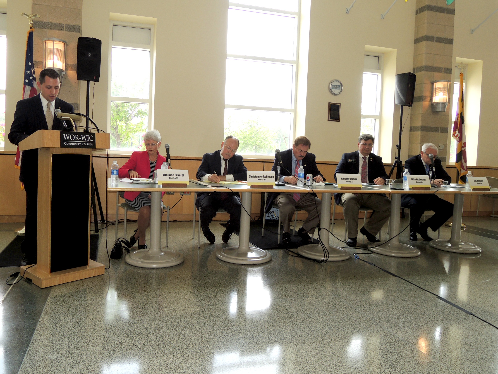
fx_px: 388
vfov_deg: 51.3
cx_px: 225
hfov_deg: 65.2
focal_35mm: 27
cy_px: 171
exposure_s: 1/100
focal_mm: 4.3
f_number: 2.8
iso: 100
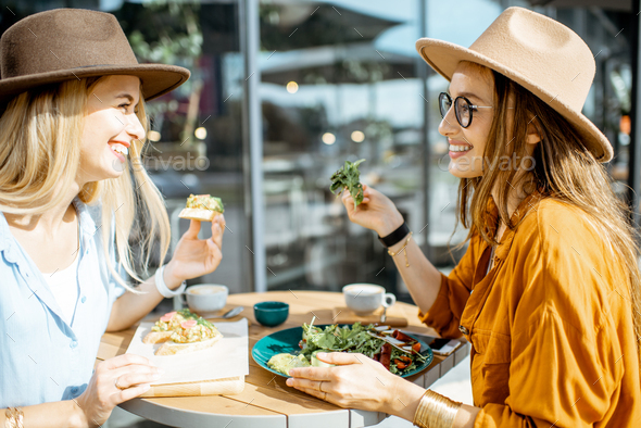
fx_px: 623
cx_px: 320
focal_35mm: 35
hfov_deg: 54.4
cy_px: 214
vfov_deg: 37.9
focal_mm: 35
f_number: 2
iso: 200
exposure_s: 1/3200
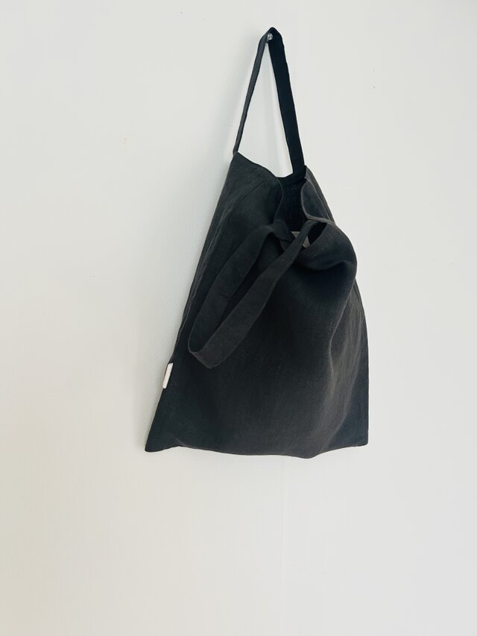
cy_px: 318
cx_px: 238
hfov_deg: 53.1
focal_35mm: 26
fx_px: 478
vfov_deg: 67.3
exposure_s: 1/60
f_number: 1.5
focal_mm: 5.7
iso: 160
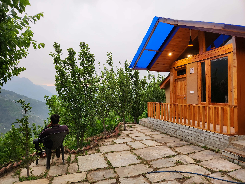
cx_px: 122
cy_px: 92
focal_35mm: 23
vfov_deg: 58.9
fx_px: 163
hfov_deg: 73.9
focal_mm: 5.4
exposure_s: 1/100
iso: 250
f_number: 1.8
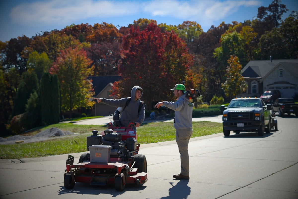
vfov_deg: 27.0
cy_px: 100
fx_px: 414
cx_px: 149
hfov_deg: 39.6
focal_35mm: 50
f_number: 2.8
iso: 200
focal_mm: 50
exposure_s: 1/3200
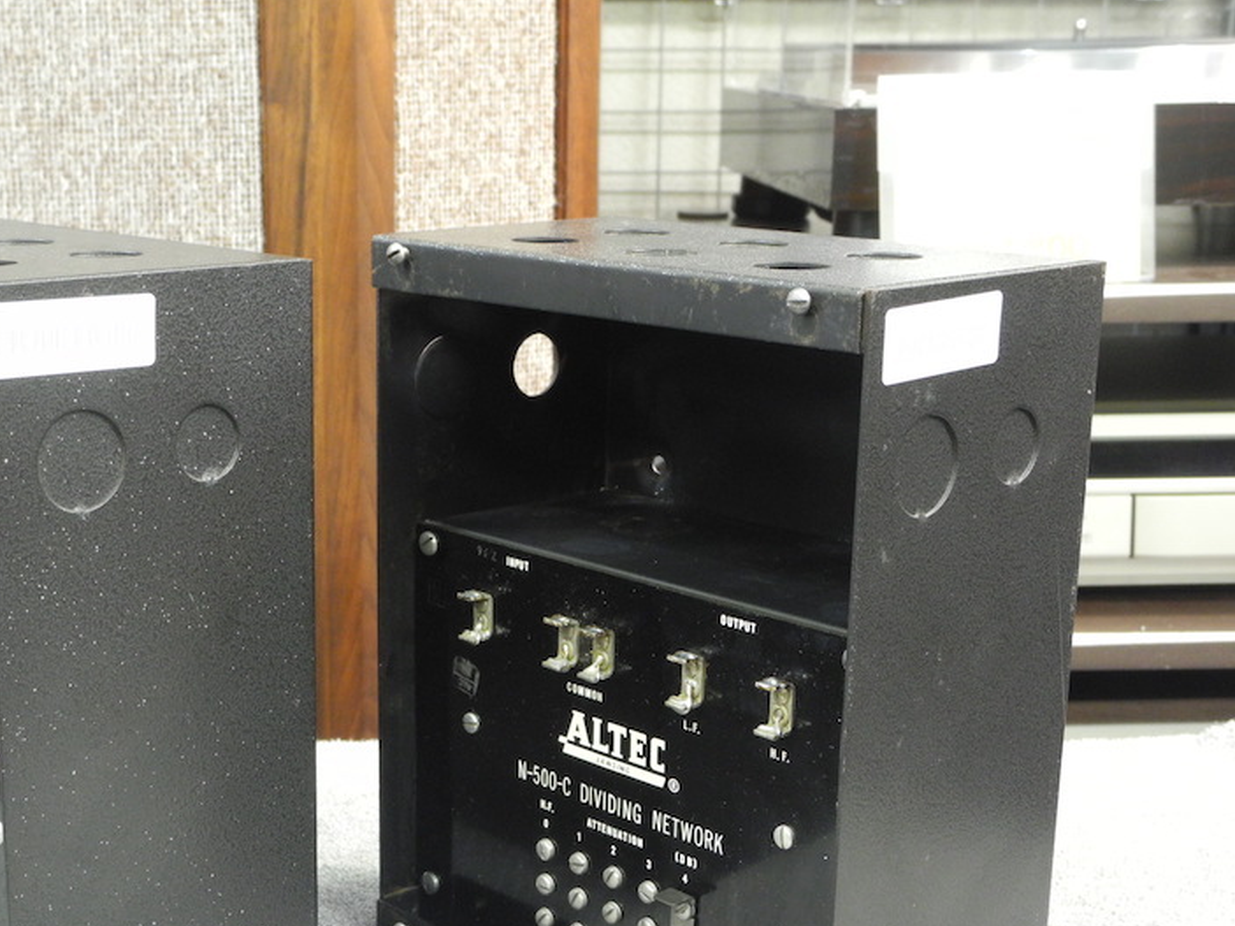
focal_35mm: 56
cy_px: 611
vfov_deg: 26.0
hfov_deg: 34.1
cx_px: 422
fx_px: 1998
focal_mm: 8.8
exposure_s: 1/10.7
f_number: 3.2
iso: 400
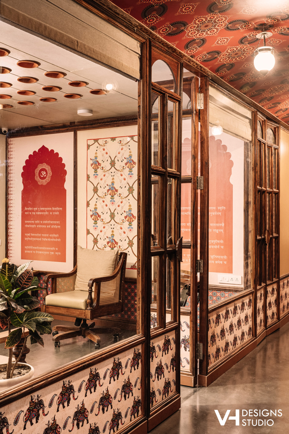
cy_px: 217
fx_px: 458
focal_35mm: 38
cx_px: 144
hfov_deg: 35.0
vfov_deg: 50.7
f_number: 8
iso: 400
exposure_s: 4
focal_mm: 38
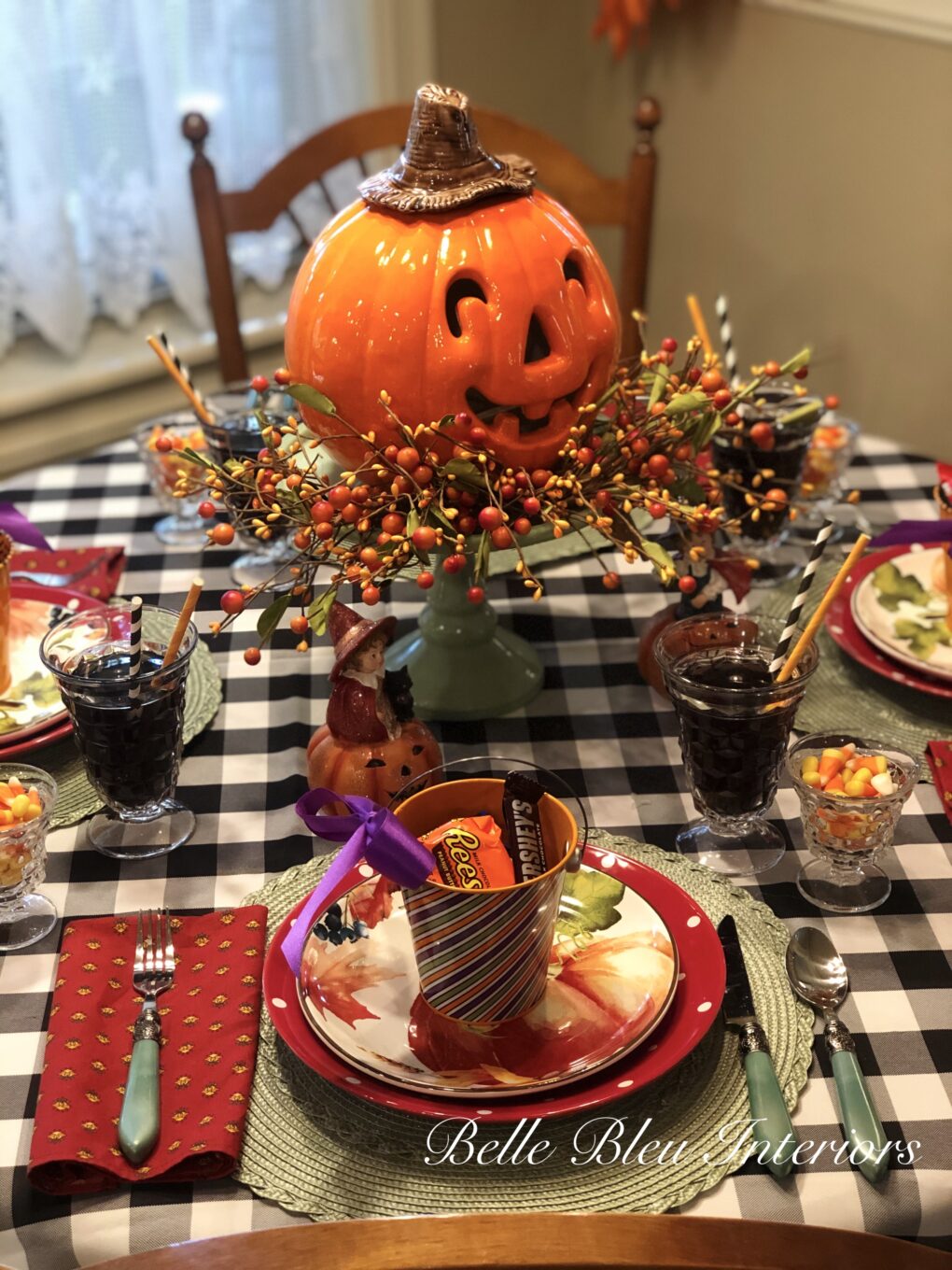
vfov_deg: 33.8
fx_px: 2090
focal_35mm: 57
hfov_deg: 25.7
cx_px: 476
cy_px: 635
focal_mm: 6.6
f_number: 2.8
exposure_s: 1/30
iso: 200
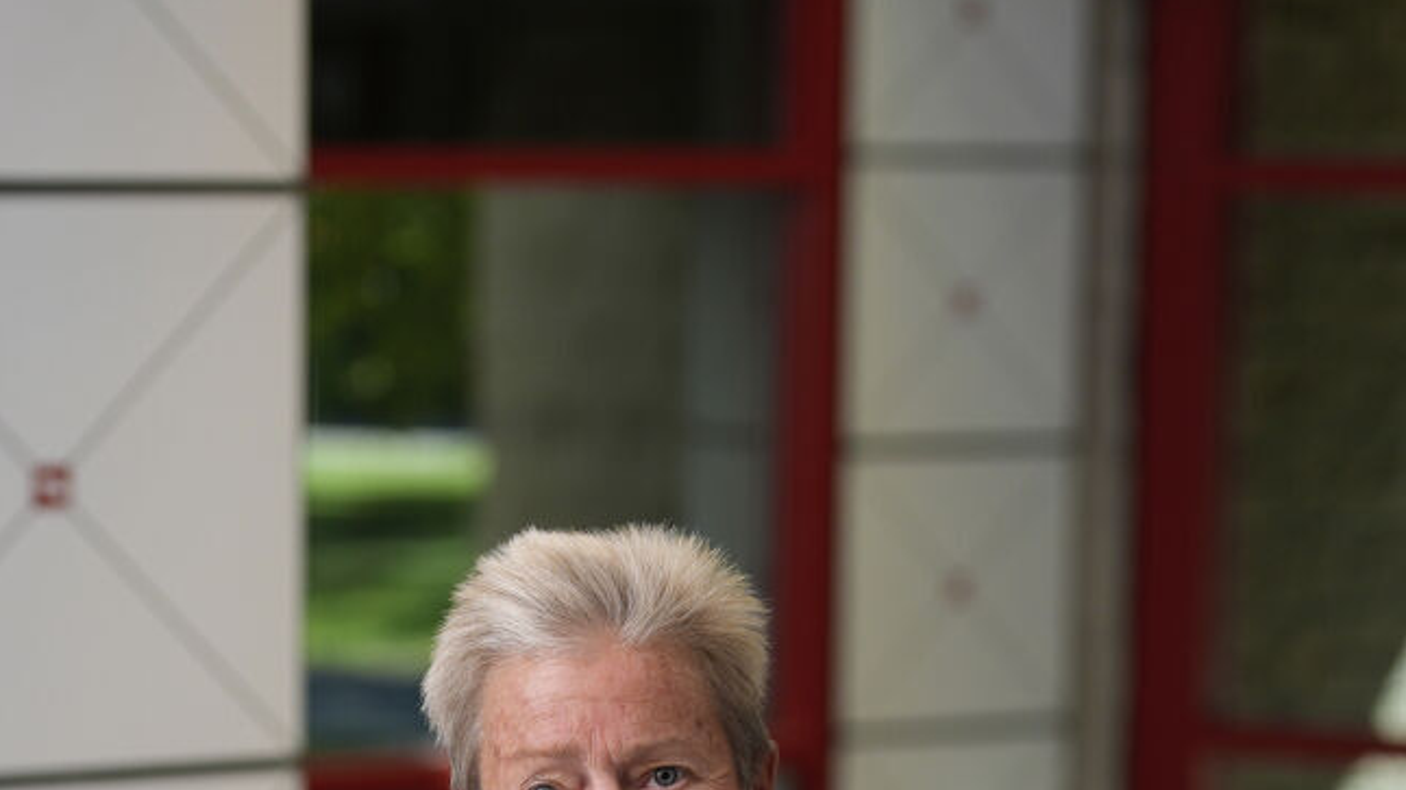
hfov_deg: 15.0
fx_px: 5330
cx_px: 556
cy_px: 1183
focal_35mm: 143
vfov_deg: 8.3
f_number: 1.8
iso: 250
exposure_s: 1/640
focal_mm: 50
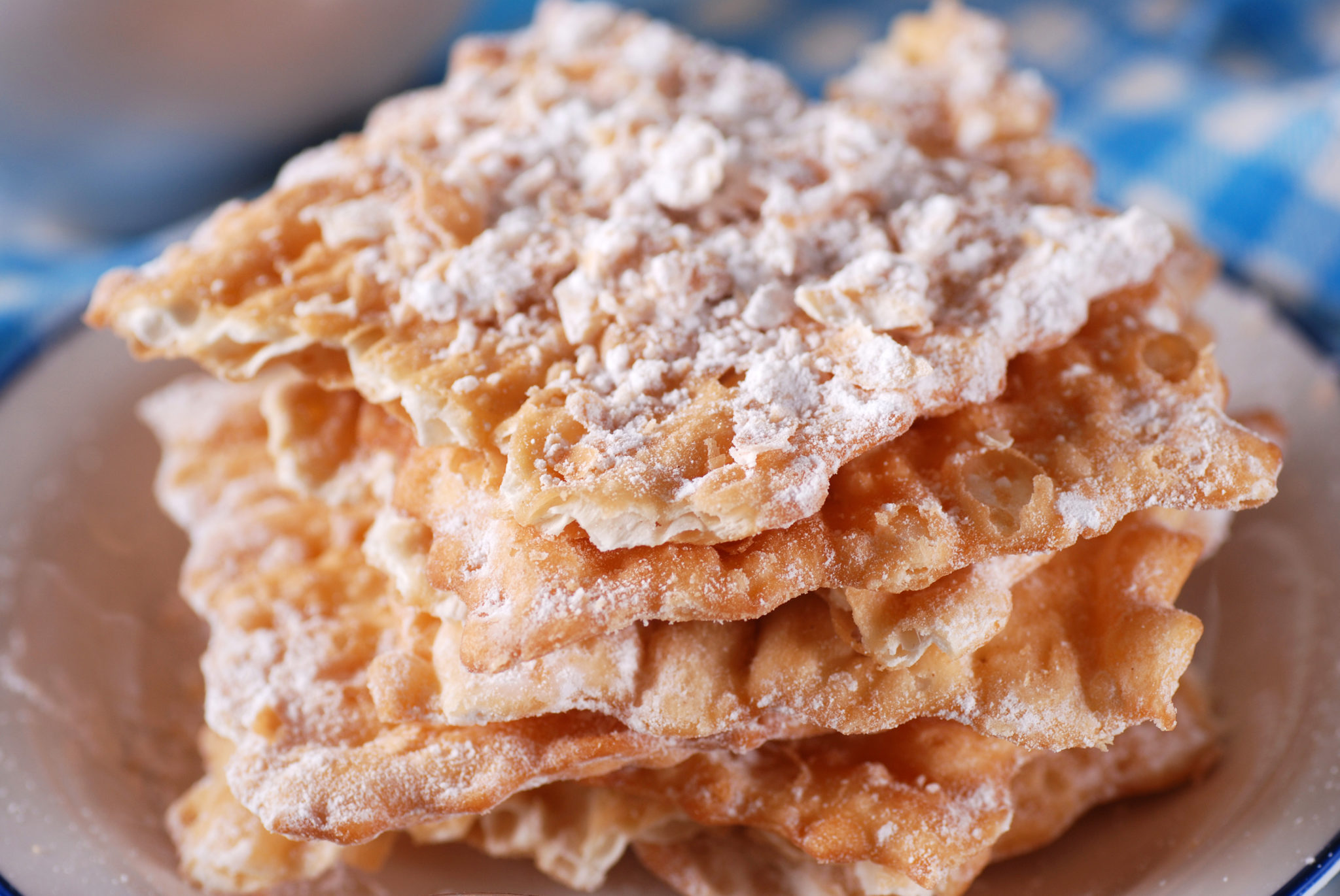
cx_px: 670
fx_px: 5031
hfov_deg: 15.2
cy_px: 448
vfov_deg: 10.2
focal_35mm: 135
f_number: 6.3
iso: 100
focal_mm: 90
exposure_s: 1/100
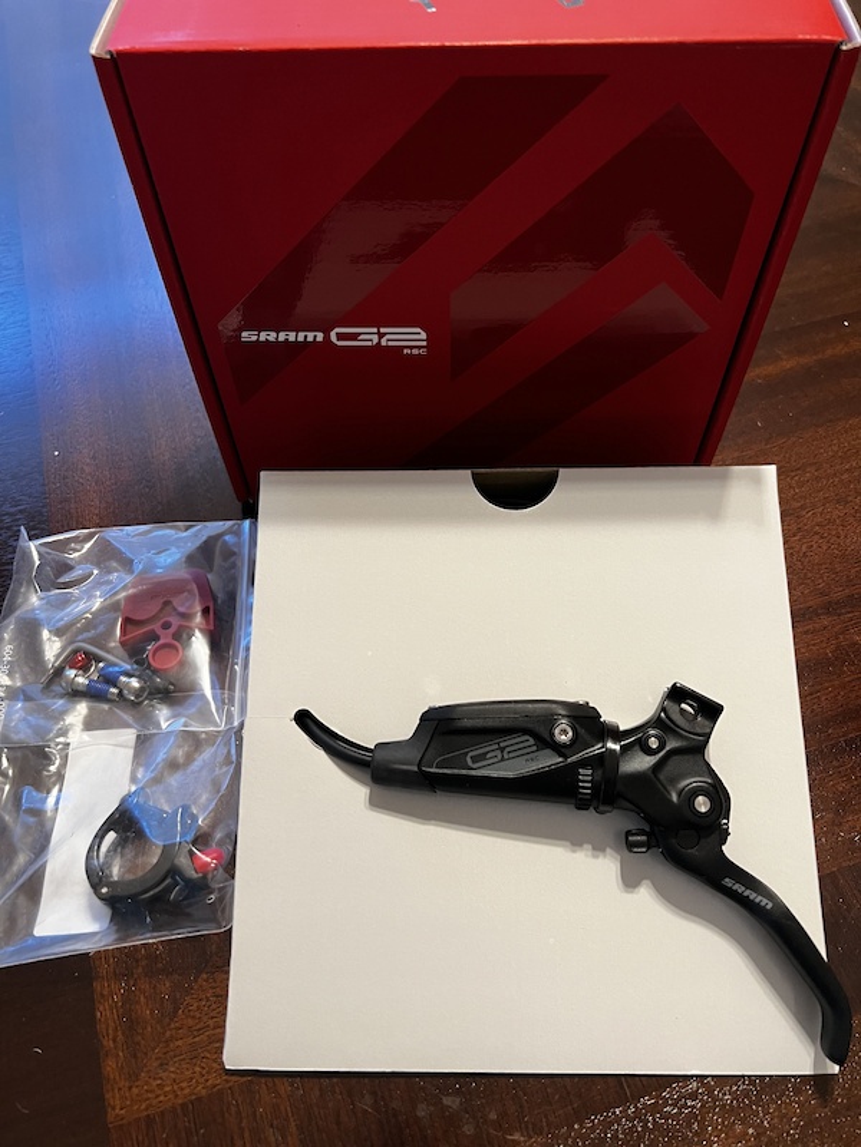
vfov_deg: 67.3
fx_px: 862
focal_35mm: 26
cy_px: 574
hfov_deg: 53.1
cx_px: 430
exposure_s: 1/60
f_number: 1.5
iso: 200
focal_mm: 5.7
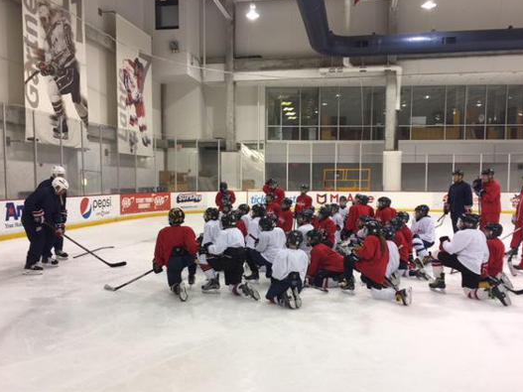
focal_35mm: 33
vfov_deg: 42.9
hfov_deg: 55.4
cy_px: 212
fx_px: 498
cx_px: 260
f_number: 2.2
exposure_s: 1/60
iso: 25
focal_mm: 4.15
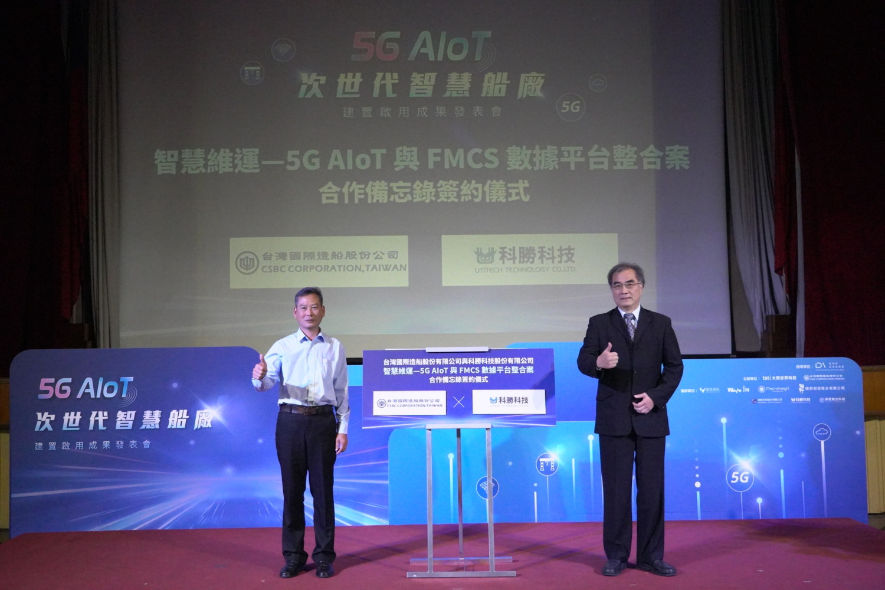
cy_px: 295
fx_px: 910
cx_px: 442
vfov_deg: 35.9
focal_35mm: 37
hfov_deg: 51.9
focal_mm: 37
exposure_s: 1/1600
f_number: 4
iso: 20000
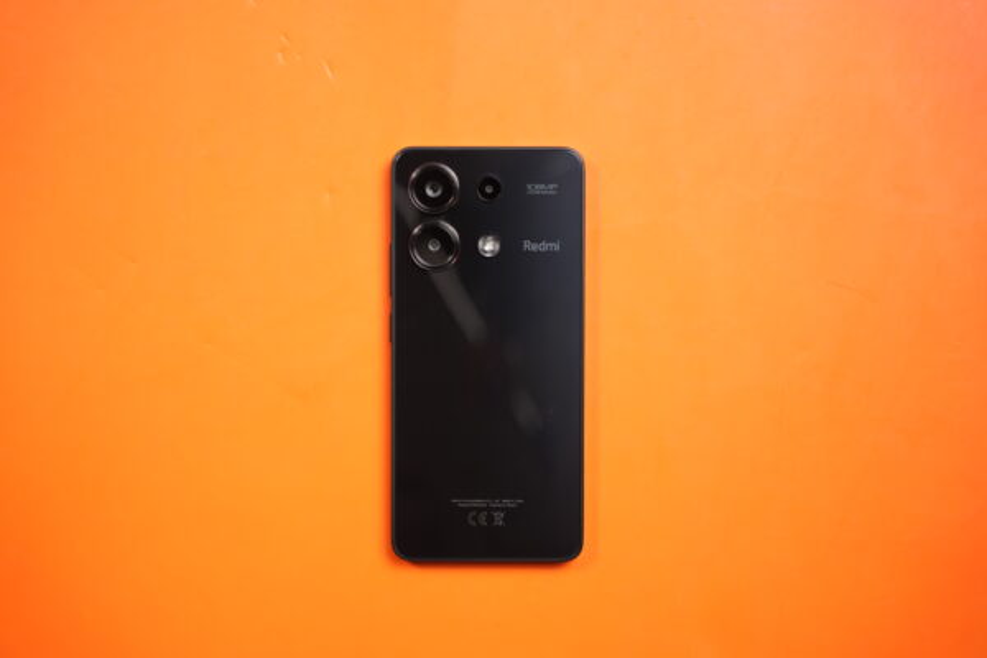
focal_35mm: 70
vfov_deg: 19.5
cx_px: 494
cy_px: 329
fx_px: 1919
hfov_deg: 28.8
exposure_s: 1/125
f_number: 3.2
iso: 640
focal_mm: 70
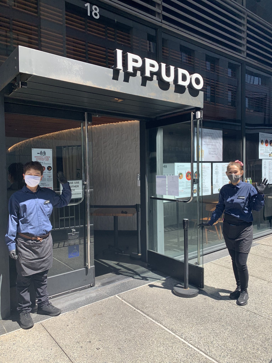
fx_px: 272
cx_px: 136
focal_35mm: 26
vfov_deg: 67.3
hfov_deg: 53.1
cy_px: 182
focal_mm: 4.25
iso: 25
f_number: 1.8
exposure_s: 1/864
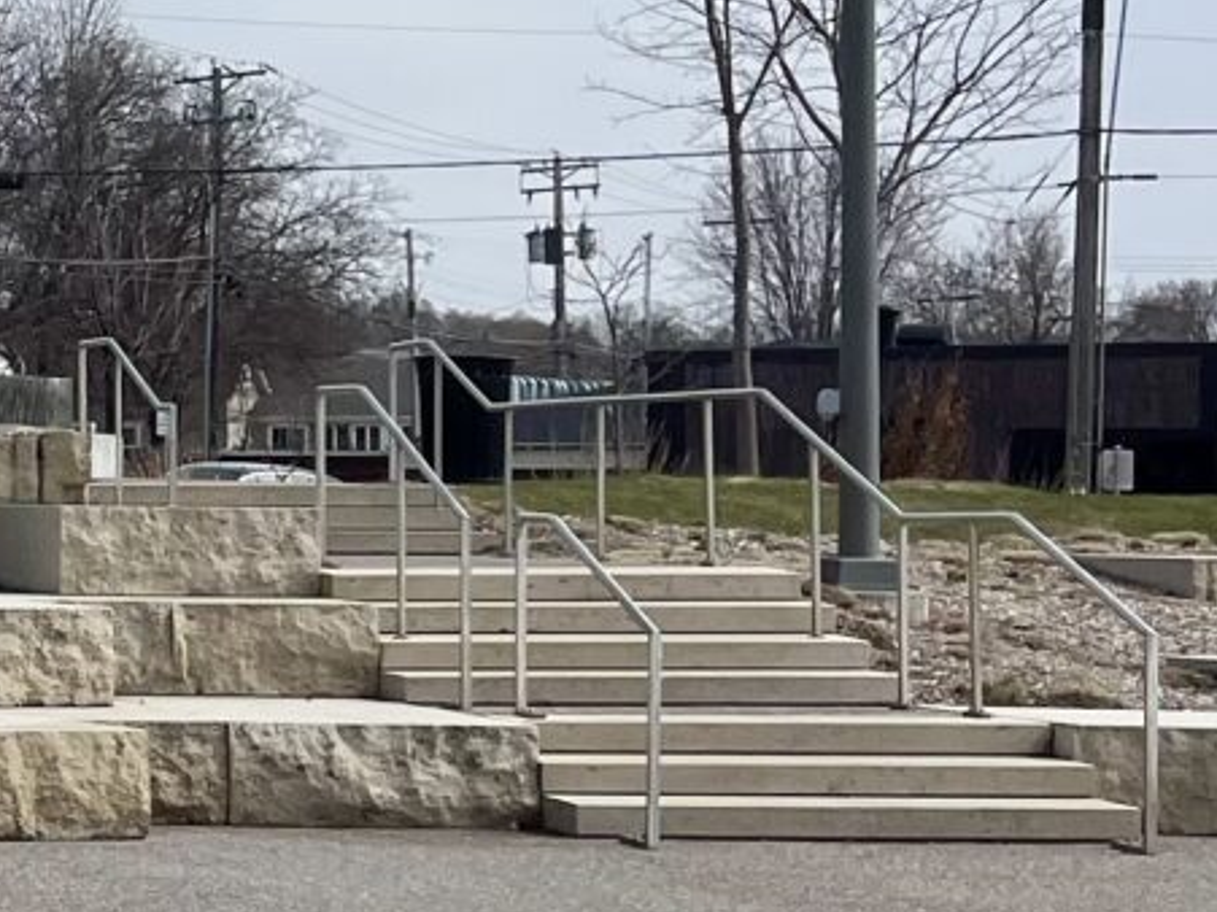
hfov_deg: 13.8
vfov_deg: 12.5
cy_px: 410
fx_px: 4147
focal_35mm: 118
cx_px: -1320
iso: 50
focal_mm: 5.1
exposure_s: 1/5319
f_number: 1.6
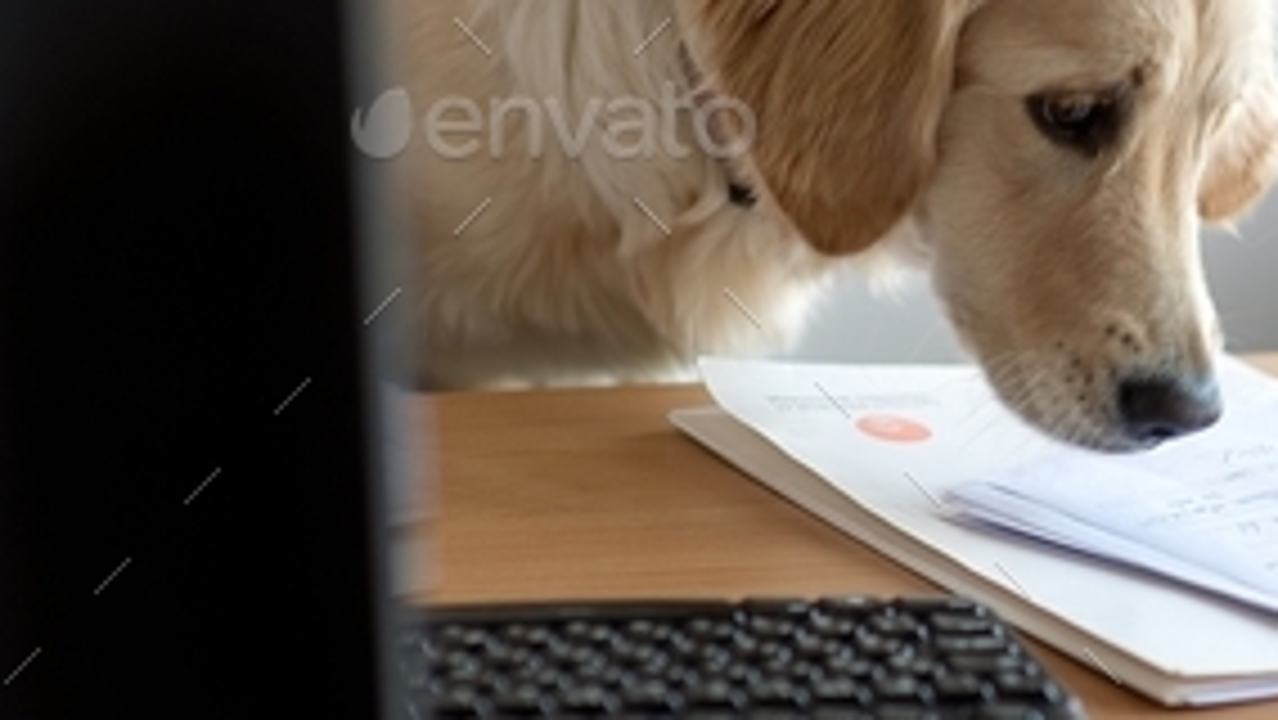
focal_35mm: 185
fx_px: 6272
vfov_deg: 6.6
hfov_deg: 11.5
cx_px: 1215
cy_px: 338
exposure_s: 1/125
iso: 100
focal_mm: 85
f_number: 2
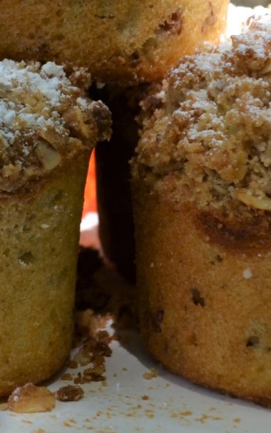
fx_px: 1369
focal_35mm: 116
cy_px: 8
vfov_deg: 17.6
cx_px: 11
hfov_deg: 11.2
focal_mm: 24
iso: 125
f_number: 5.6
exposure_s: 1/125
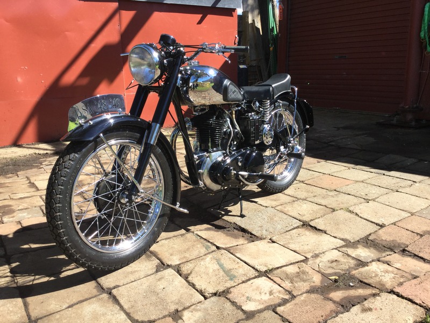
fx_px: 385
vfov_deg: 45.4
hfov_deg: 58.4
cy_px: 162
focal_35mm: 31
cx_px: 215
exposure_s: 1/519
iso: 25
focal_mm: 3.3
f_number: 2.4
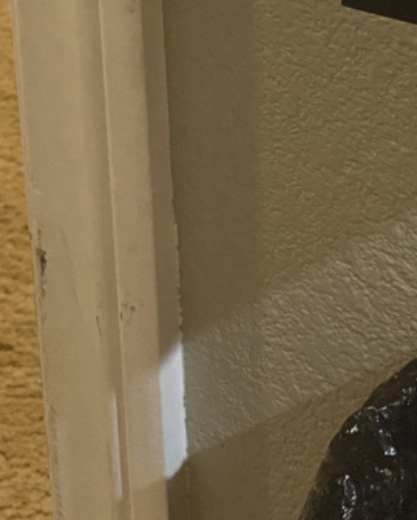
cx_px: 542
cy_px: -202
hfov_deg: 9.8
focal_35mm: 154
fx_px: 2374
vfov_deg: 12.1
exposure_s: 1/30
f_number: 2
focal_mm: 6
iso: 1000
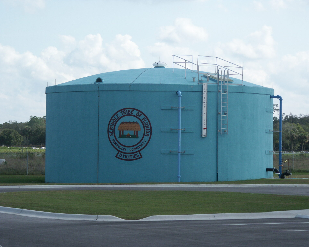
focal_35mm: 139
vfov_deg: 11.1
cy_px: 123
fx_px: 1271
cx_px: 164
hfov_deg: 13.9
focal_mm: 33.73
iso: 100
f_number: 4
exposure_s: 1/1500
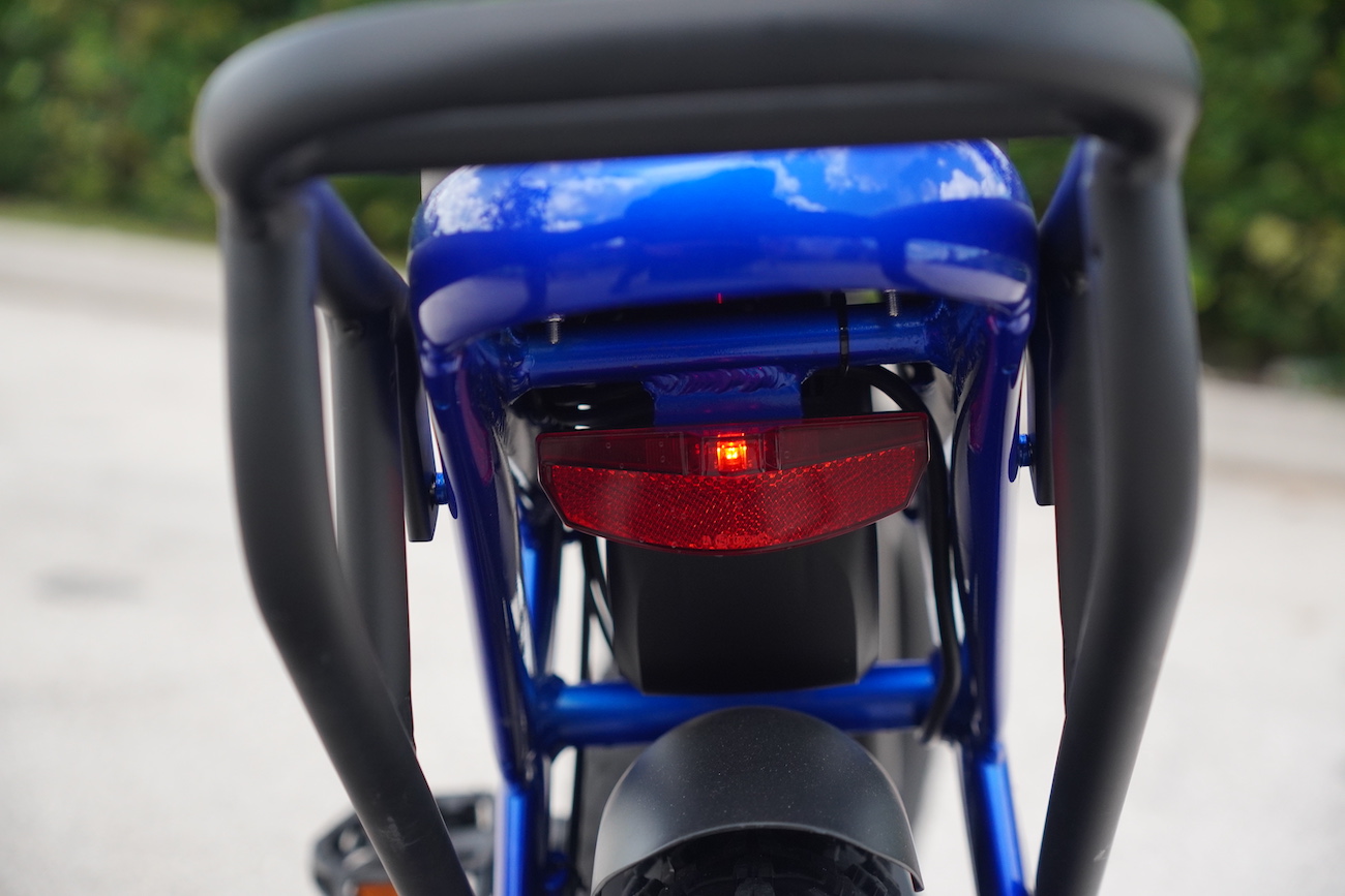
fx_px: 2410
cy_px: 448
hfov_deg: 31.2
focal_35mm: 64
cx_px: 672
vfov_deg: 21.1
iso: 800
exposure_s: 1/80
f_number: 3.2
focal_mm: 43
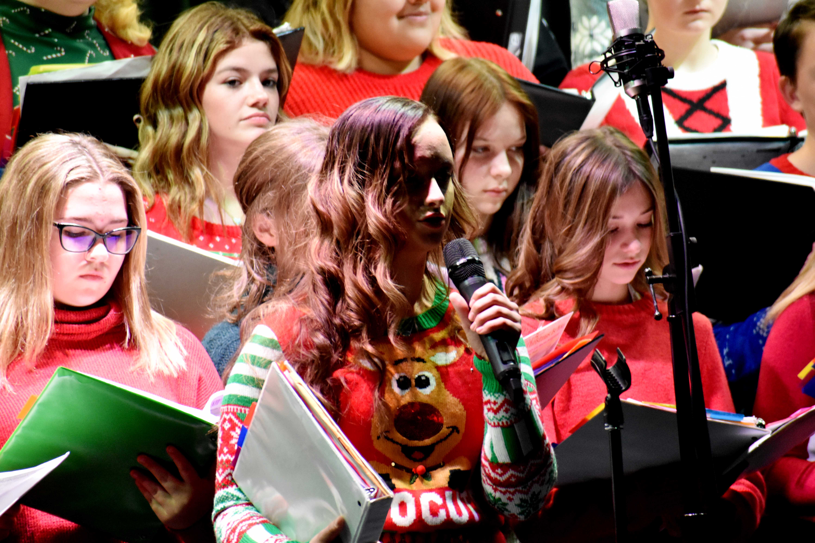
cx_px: 408
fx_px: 10187
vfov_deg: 3.1
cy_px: 272
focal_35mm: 450
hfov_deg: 4.6
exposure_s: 1/100
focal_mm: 300
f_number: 6.3
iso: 4000
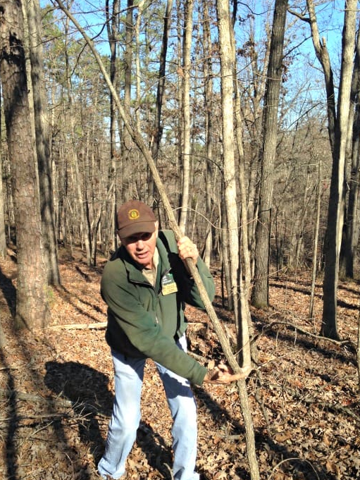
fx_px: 582
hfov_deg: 34.3
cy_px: 279
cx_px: 169
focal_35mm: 42
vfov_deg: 44.6
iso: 50
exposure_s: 1/733
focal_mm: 4.12
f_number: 2.4
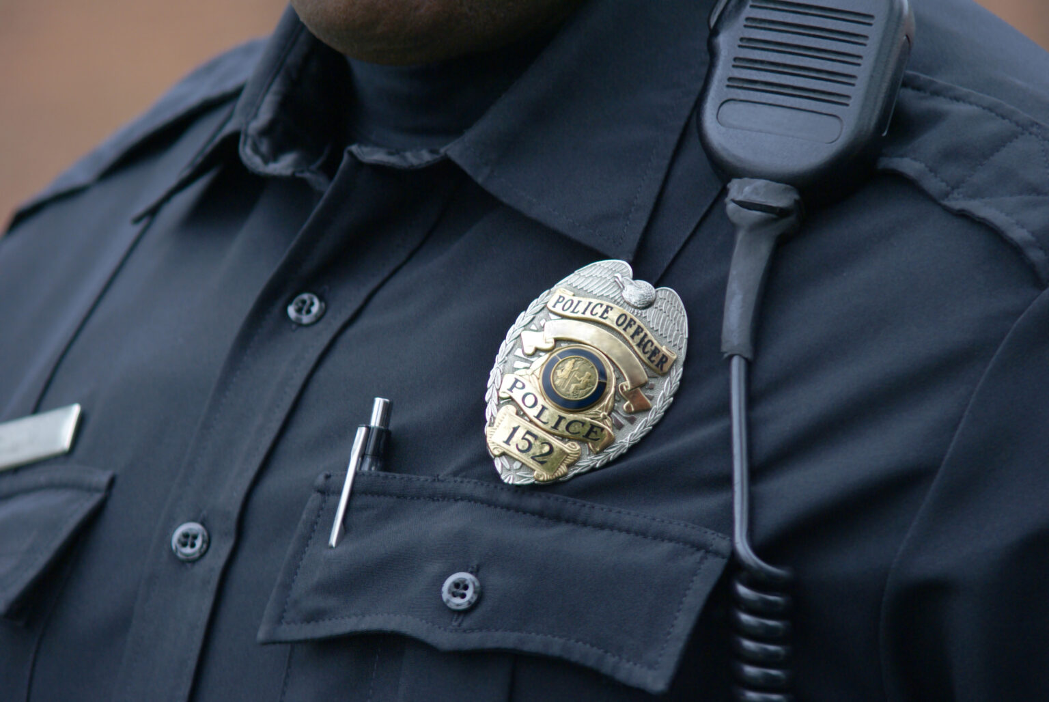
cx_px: 524
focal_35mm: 225
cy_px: 351
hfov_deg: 9.1
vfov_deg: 6.1
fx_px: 6564
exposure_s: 1/250
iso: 200
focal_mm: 150
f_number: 5
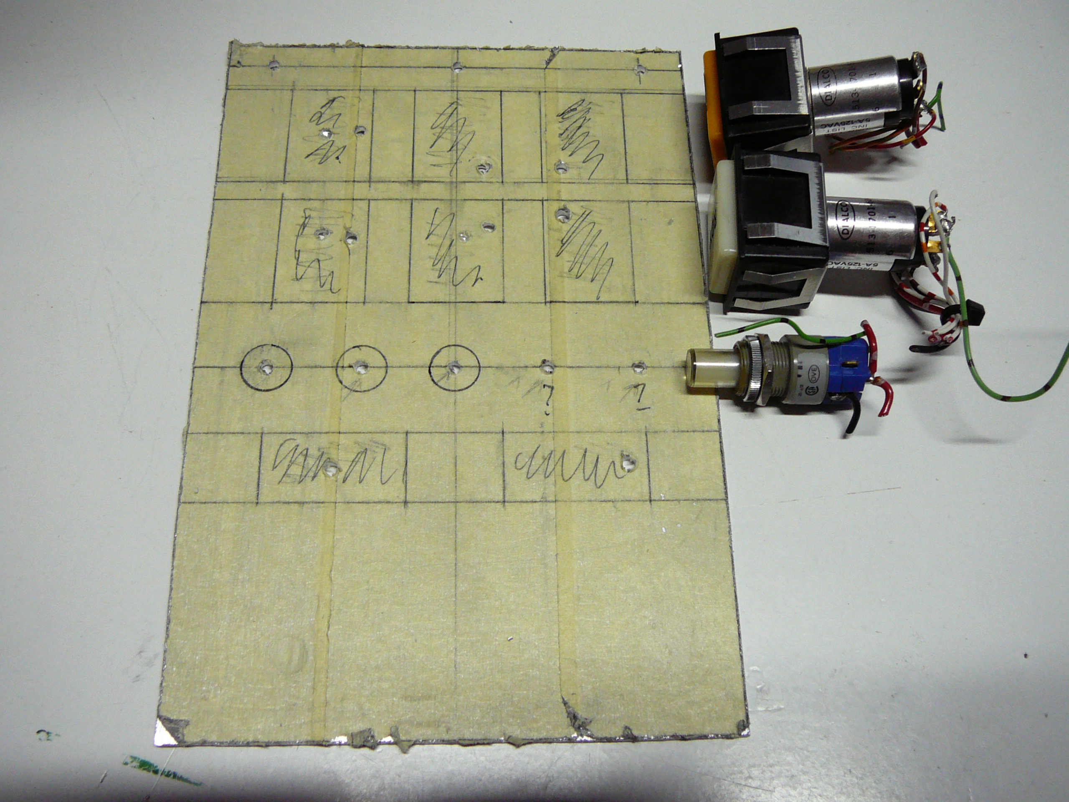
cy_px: 401
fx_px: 1081
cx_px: 534
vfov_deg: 40.7
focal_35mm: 35
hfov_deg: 52.6
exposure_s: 1/20
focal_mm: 5.2
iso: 200
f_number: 2.8
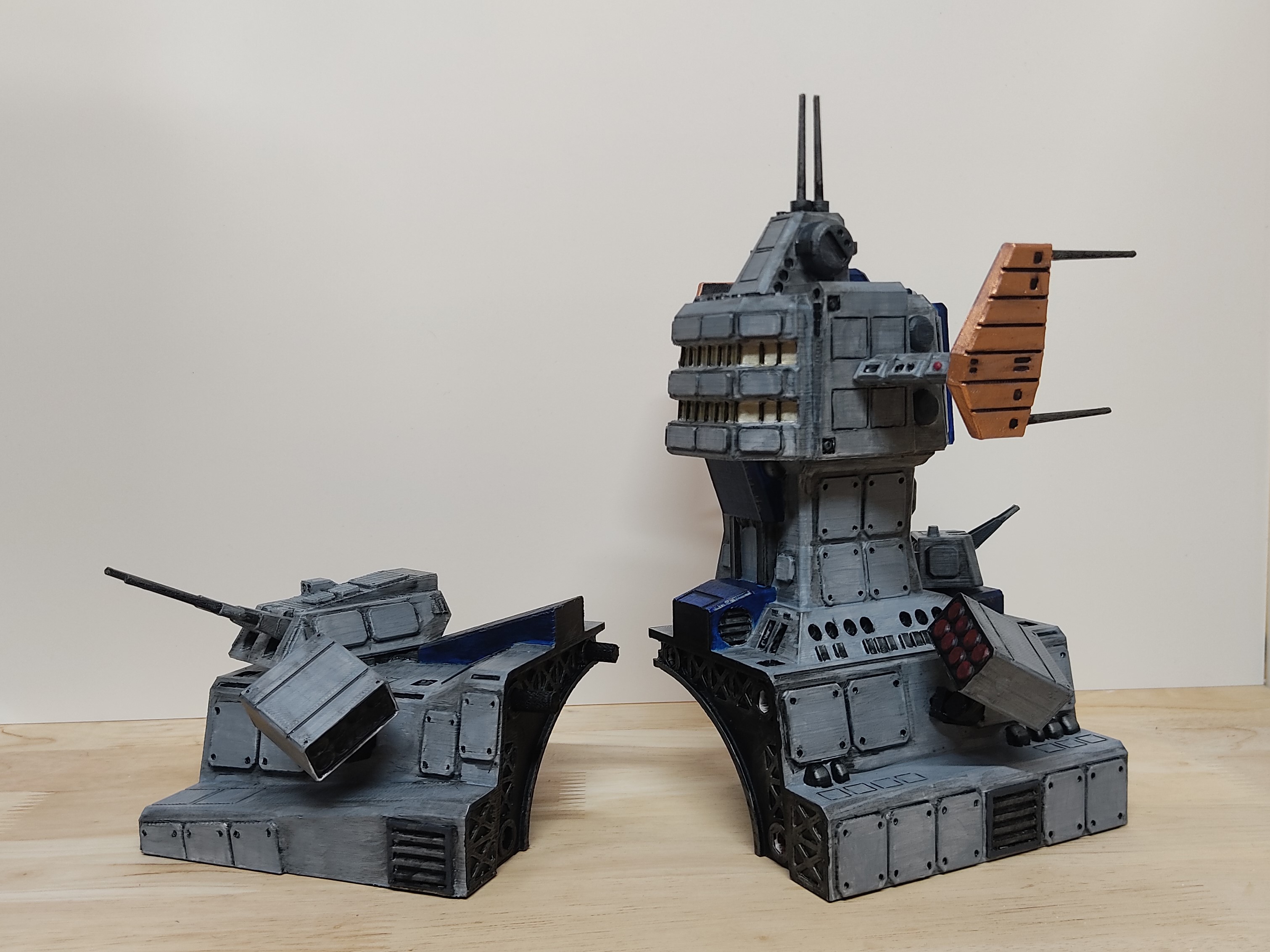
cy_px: 476
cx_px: 635
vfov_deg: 53.1
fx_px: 954
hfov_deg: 67.3
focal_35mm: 26
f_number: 1.79
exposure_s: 1/30
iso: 234
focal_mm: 4.74
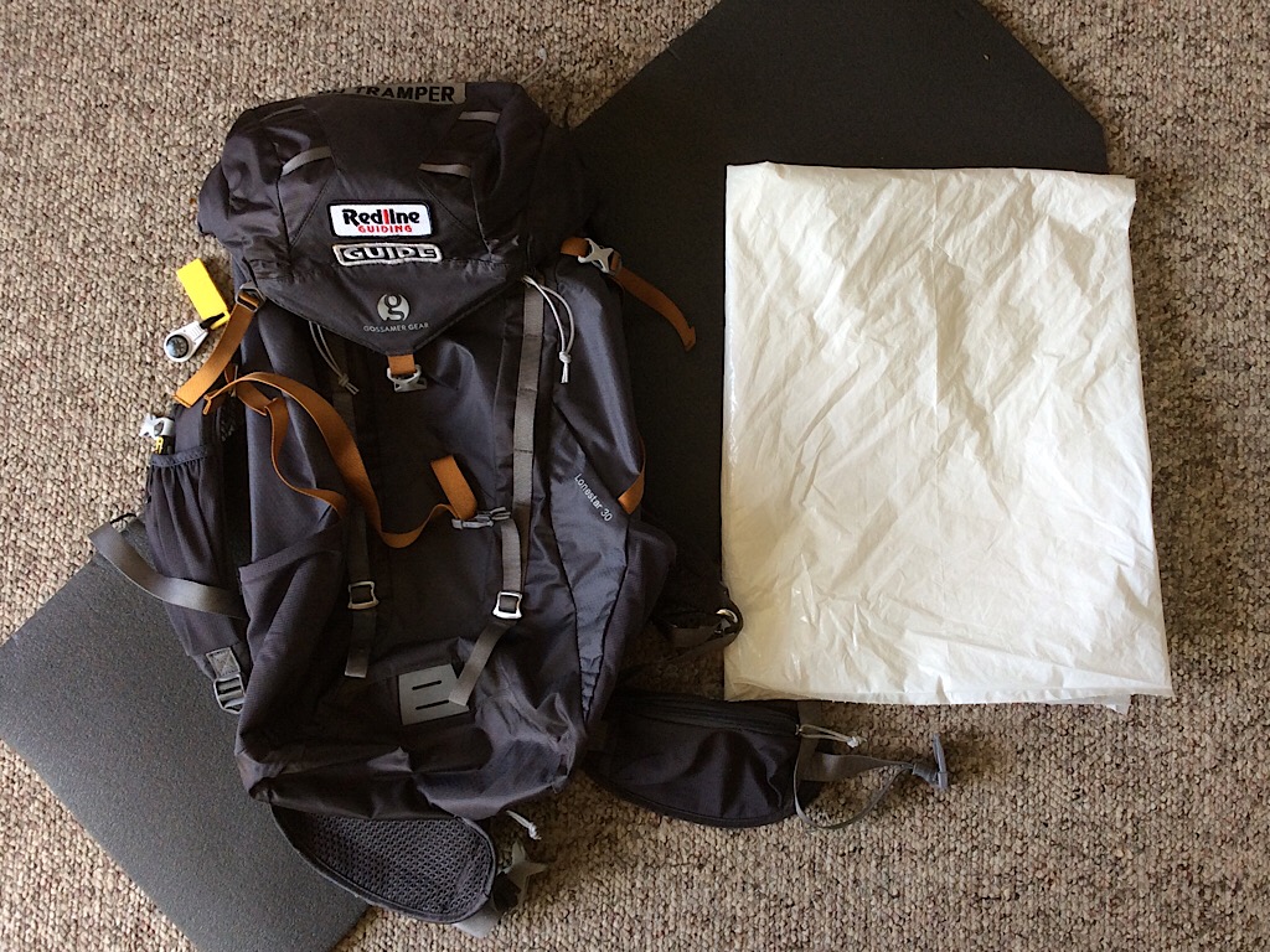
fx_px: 1174
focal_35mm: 32
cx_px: 635
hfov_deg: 56.8
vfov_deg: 44.2
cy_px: 476
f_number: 2.4
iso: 40
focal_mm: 3.3
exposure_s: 1/30
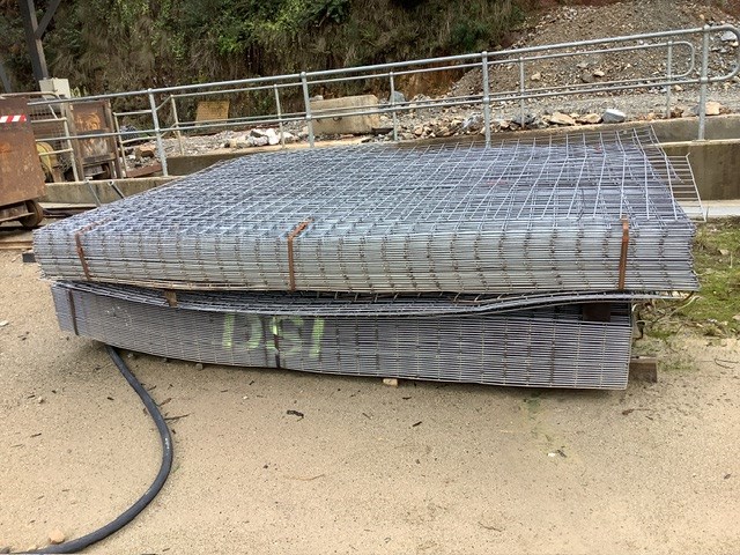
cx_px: 370
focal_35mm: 31
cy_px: 278
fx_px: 663
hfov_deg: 58.4
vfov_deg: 45.4
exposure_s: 1/60
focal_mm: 3.3
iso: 50
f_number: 2.4
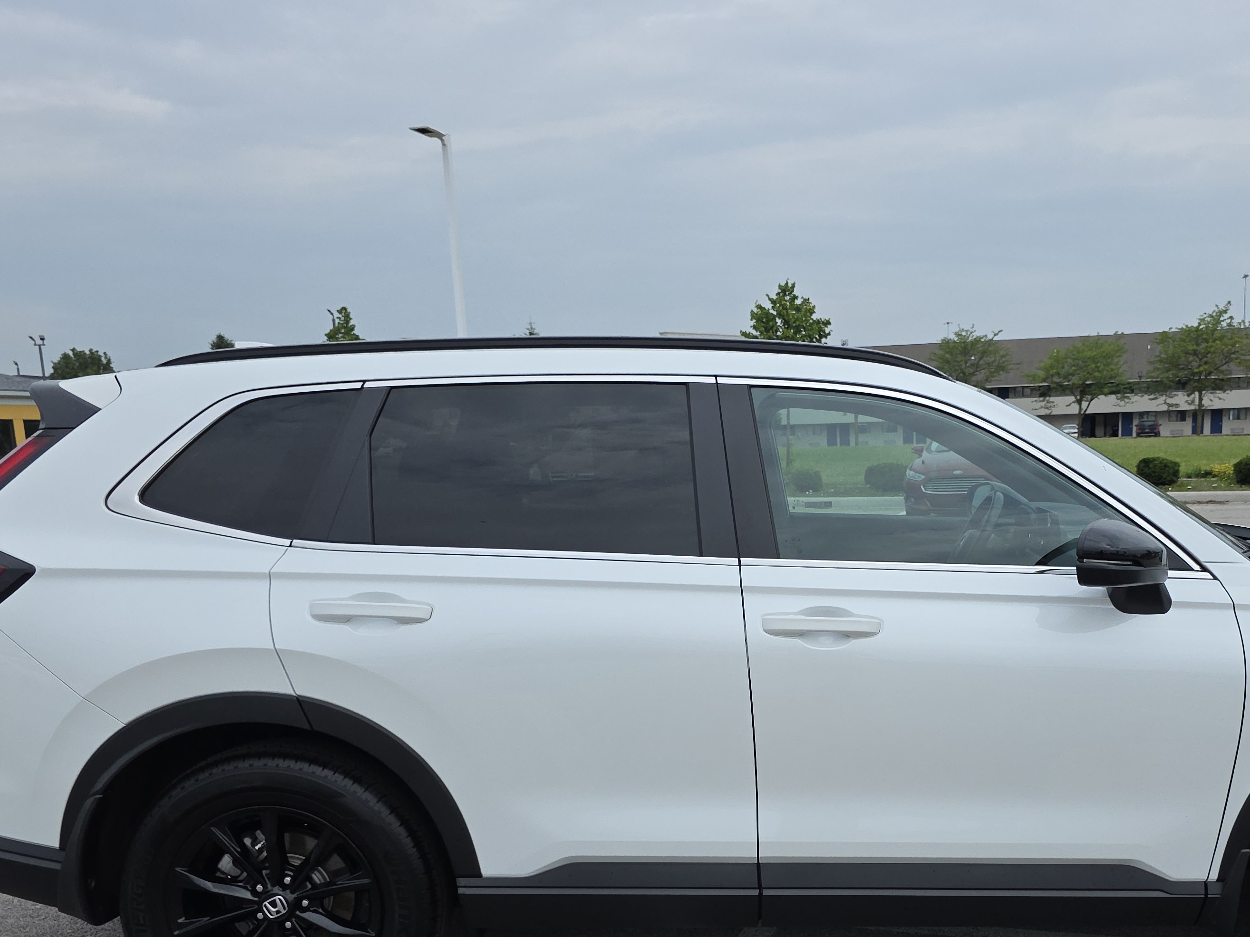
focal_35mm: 35
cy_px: 678
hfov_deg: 51.8
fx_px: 1264
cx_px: 814
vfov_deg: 39.8
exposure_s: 1/7333
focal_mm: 6.3
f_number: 1.7
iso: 80
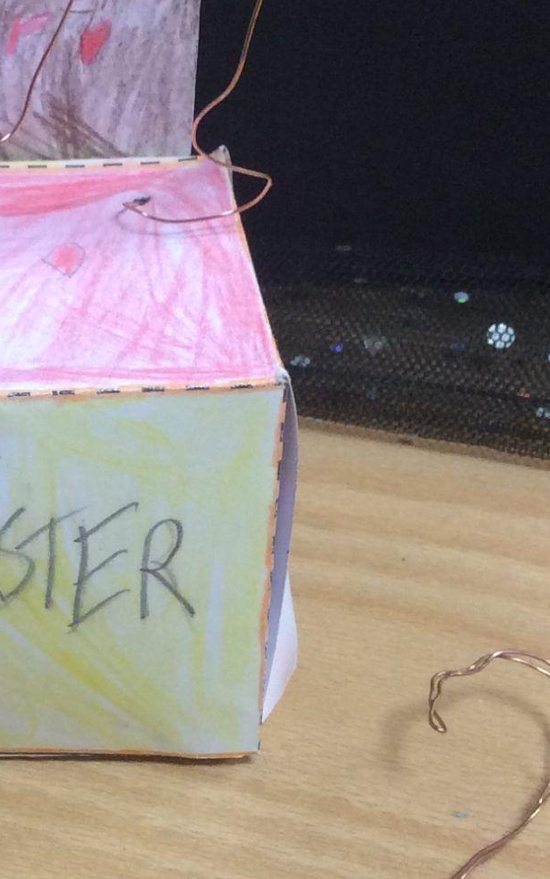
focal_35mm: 89
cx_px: -22
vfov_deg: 23.3
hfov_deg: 14.4
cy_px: 470
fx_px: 2134
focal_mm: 3.3
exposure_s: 1/25
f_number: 2.4
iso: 100
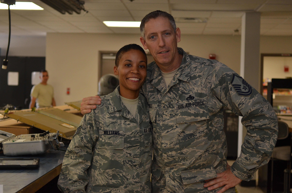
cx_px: 146
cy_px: 96
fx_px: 425
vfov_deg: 25.6
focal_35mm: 52
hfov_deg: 37.9
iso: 720
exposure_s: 1/250
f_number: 3.2
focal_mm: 35
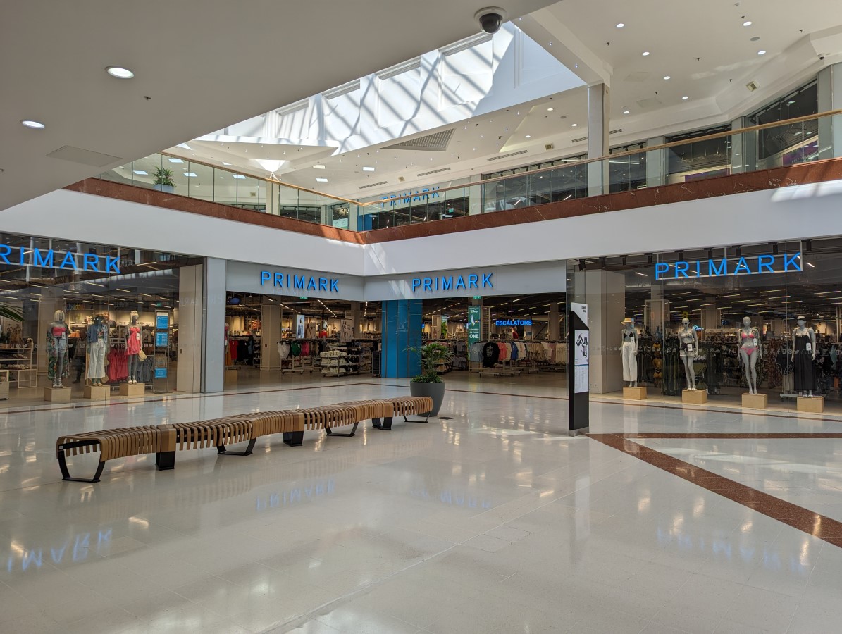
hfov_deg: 71.5
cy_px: 317
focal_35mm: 24
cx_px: 421
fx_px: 585
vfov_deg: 56.9
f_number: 1.85
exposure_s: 1/566
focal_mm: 6.81
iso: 44
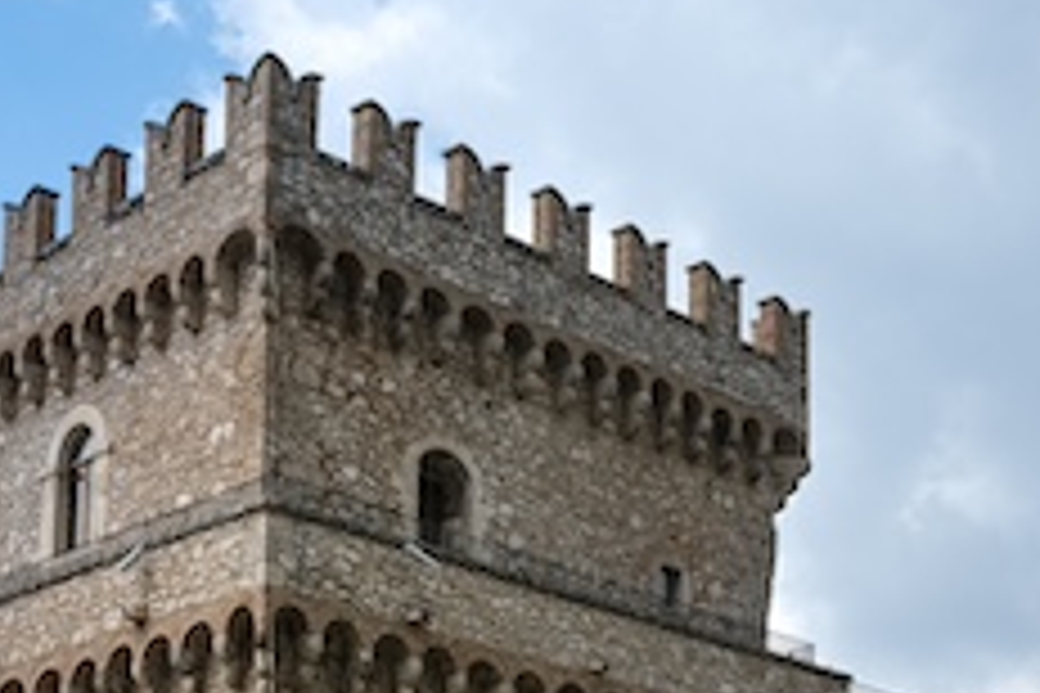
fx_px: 2253
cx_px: 599
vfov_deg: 16.4
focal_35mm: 78
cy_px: 940
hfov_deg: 26.0
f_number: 9
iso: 160
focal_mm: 16
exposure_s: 1/250
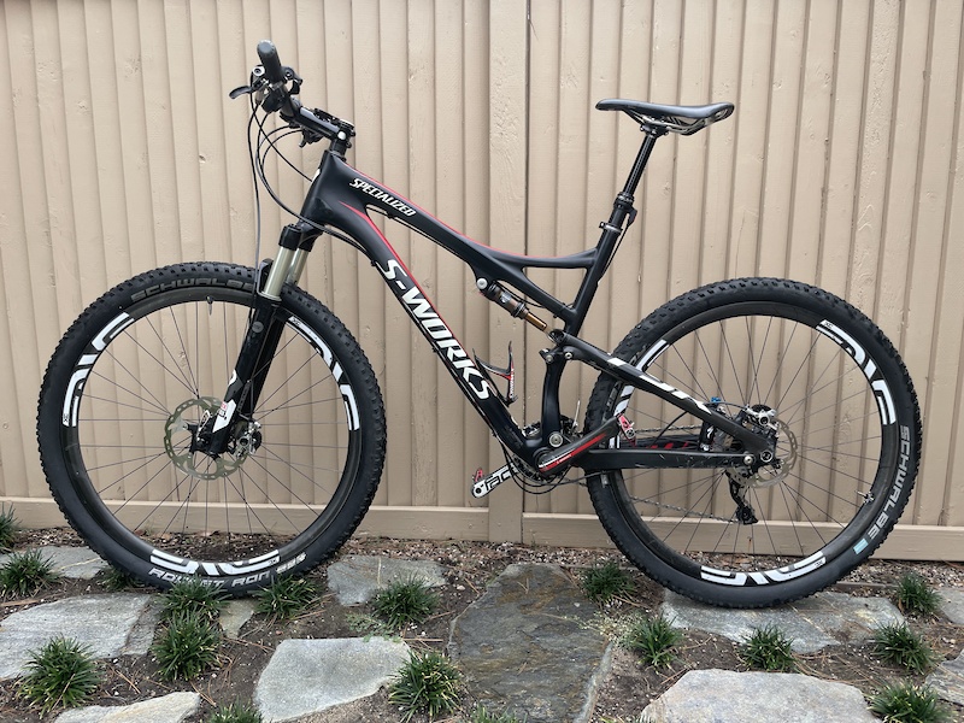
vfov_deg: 53.1
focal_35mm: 26
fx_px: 724
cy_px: 362
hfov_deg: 67.3
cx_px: 482
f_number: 1.6
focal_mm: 4.2
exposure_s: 1/315
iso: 32
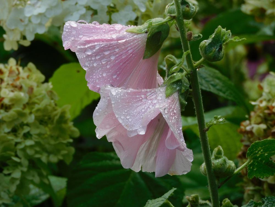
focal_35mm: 200
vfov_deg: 7.4
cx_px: 138
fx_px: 1589
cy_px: 104
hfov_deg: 9.9
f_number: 5.3
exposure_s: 1/160
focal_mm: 35.8
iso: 125
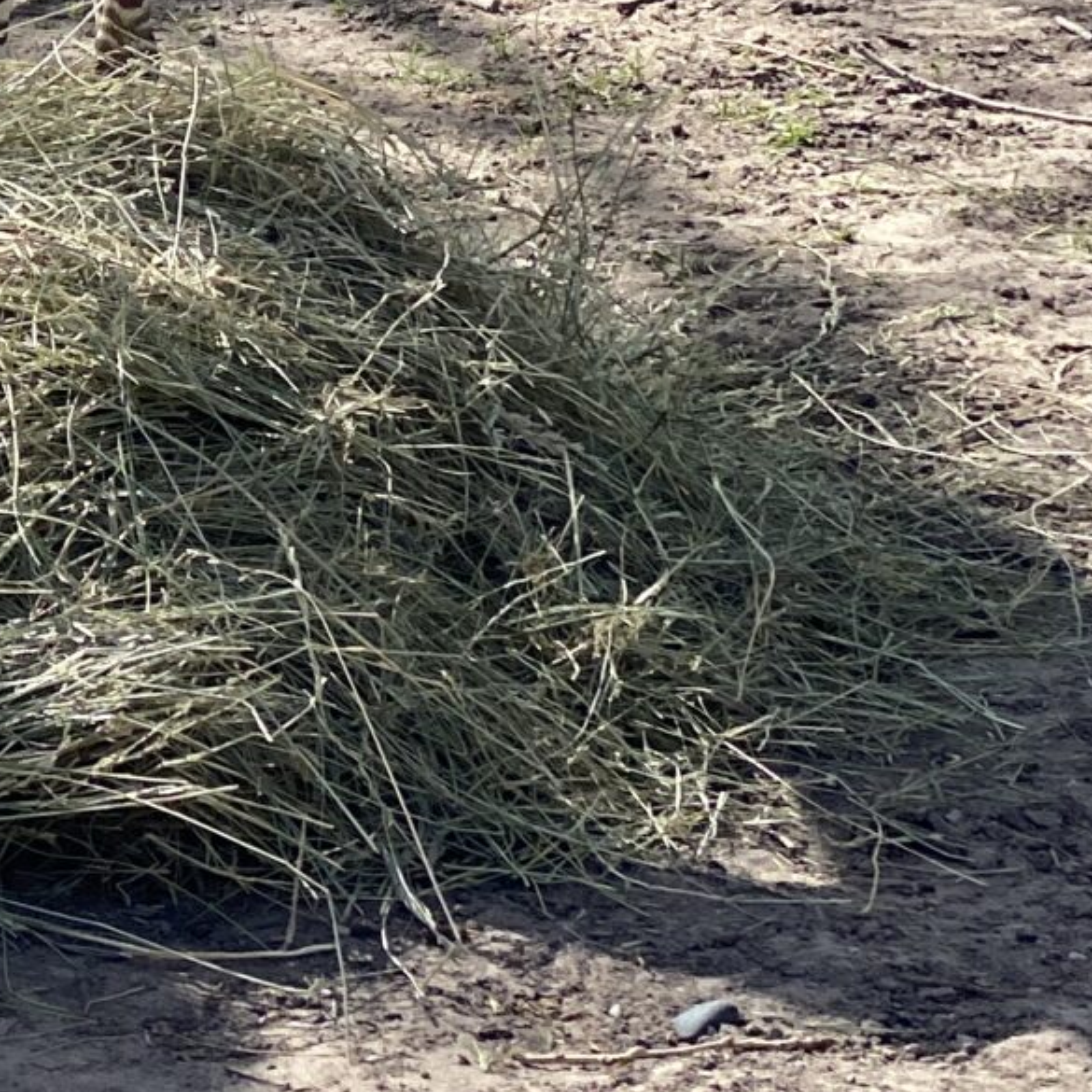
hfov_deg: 8.5
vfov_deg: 8.5
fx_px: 7174
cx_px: -657
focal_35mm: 201
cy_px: -491
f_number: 2
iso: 20
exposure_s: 1/558
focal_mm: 6
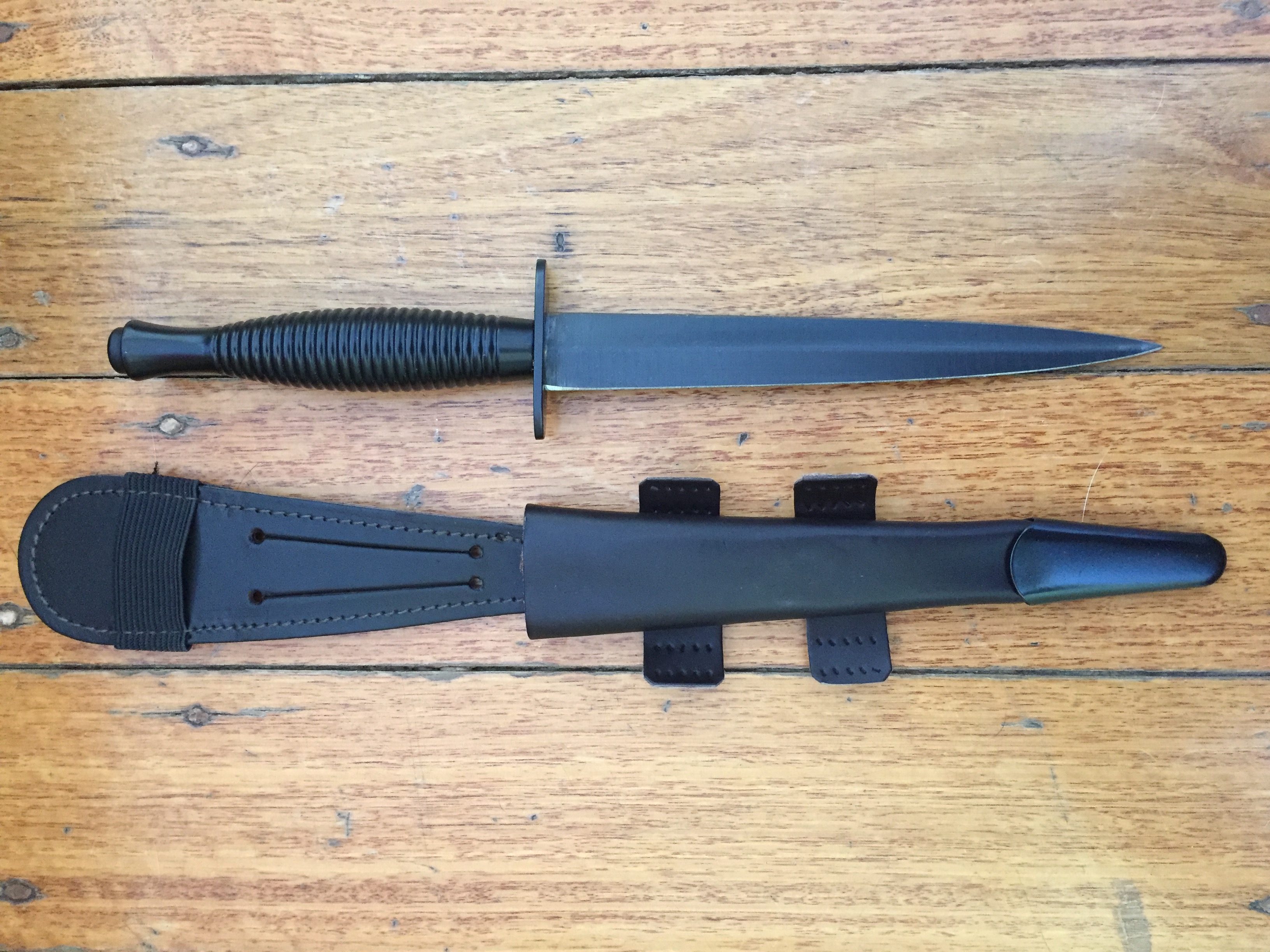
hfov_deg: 61.7
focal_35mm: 29
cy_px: 476
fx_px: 1064
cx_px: 635
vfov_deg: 48.2
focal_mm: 4.15
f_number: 2.2
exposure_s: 1/25
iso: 250
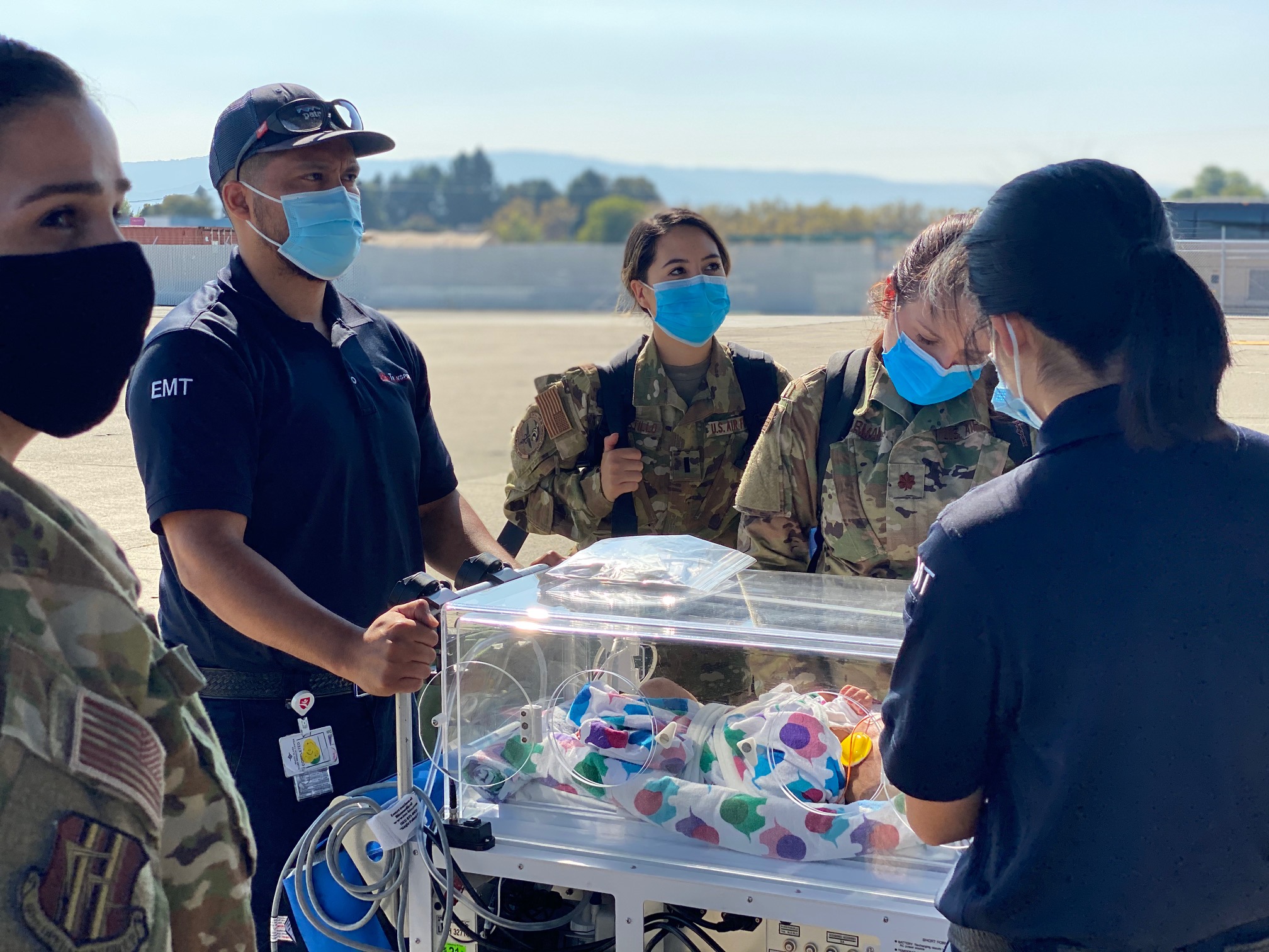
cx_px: 634
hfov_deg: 36.8
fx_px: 1906
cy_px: 476
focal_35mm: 52
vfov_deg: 28.0
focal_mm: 6
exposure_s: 1/1142
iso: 20
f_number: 2
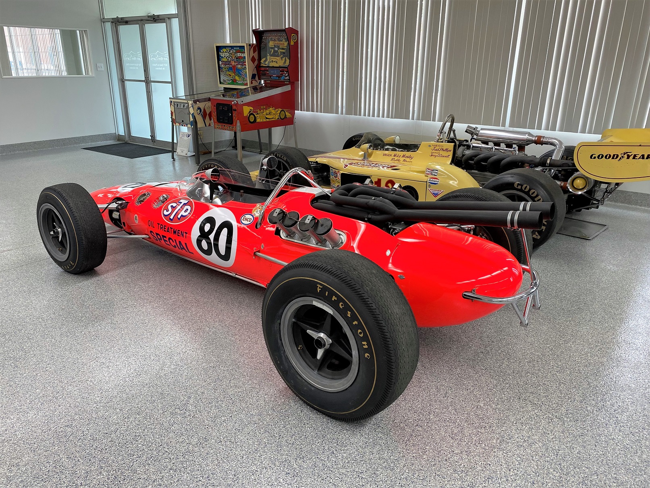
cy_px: 244
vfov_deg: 53.1
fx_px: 488
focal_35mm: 26
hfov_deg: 67.3
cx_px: 325
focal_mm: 4.25
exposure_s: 1/60
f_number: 1.8
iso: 80
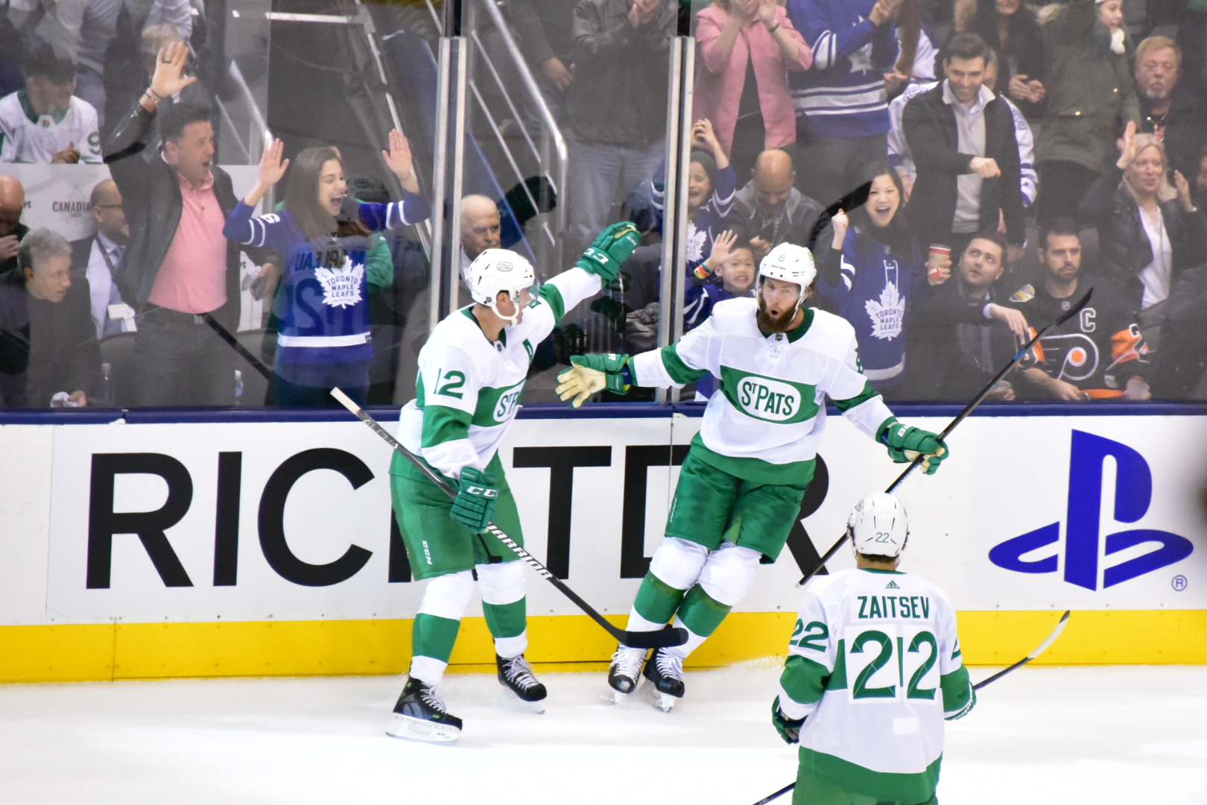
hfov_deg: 8.2
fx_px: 8381
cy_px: 402
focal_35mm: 250
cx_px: 604
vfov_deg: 5.5
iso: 12800
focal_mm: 250
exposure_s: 1/1250
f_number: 5.6
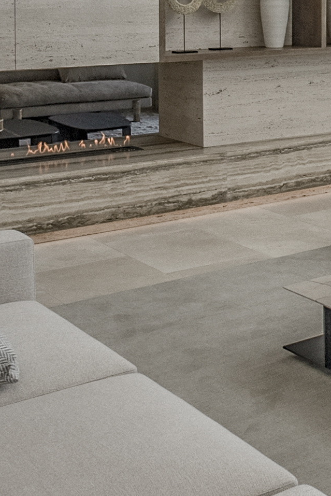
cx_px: 482
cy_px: 12
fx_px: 854
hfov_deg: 19.4
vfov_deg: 30.3
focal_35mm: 62
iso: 640
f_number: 4
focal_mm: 14
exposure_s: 1/200
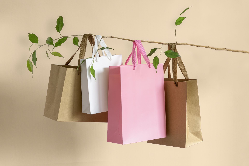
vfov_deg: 15.2
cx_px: 124
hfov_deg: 22.6
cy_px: 83
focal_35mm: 90
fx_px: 623
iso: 200
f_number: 10
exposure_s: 1
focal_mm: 60
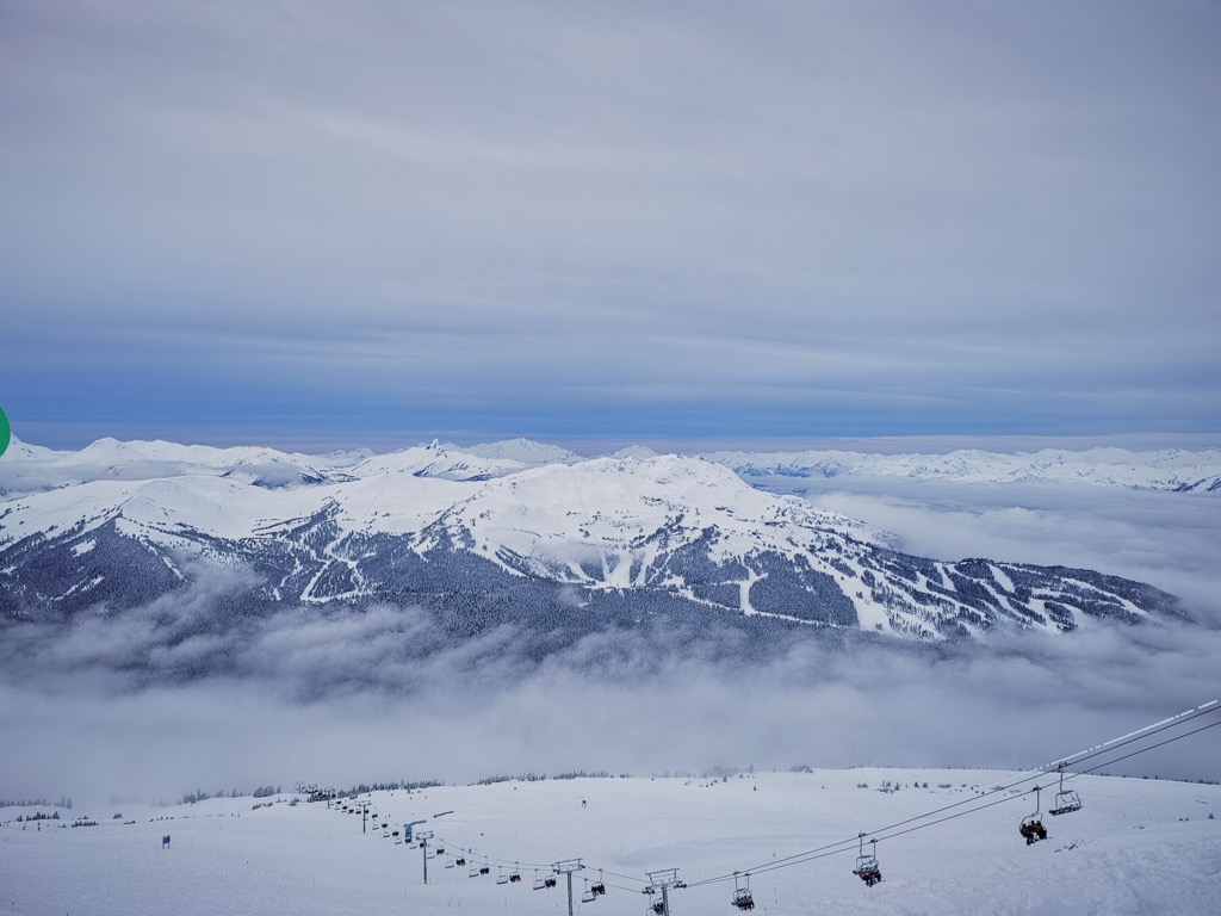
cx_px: 610
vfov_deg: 51.4
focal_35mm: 27
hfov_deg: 65.3
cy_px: 458
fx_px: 952
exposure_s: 5
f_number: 1.6
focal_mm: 5.56
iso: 50
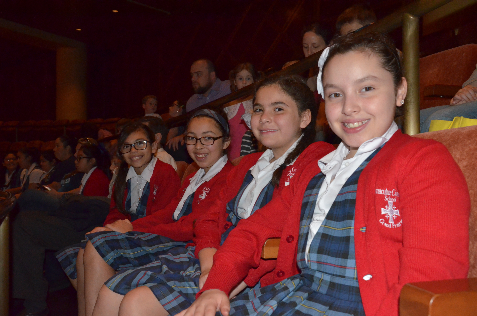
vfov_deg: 36.7
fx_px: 476
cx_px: 238
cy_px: 158
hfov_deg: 53.2
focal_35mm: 36
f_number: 5.6
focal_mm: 24
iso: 3200
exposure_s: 1/60
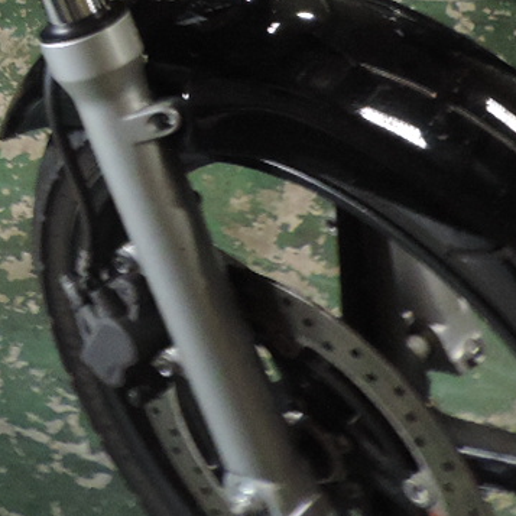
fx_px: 1602
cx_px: -210
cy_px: -192
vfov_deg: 17.0
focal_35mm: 95
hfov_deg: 16.9
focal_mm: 4.3
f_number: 3
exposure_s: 1/8
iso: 500
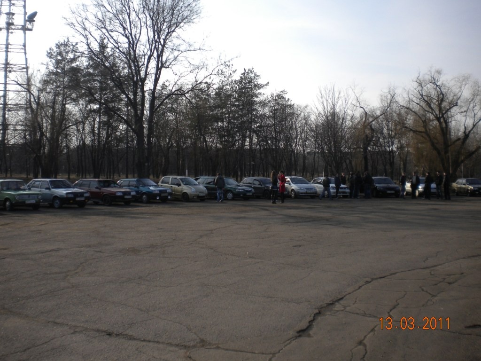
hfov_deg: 52.6
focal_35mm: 35
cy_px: 180
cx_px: 240
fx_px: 486
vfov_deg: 40.7
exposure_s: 1/591
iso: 80
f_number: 4.6
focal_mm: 6.3
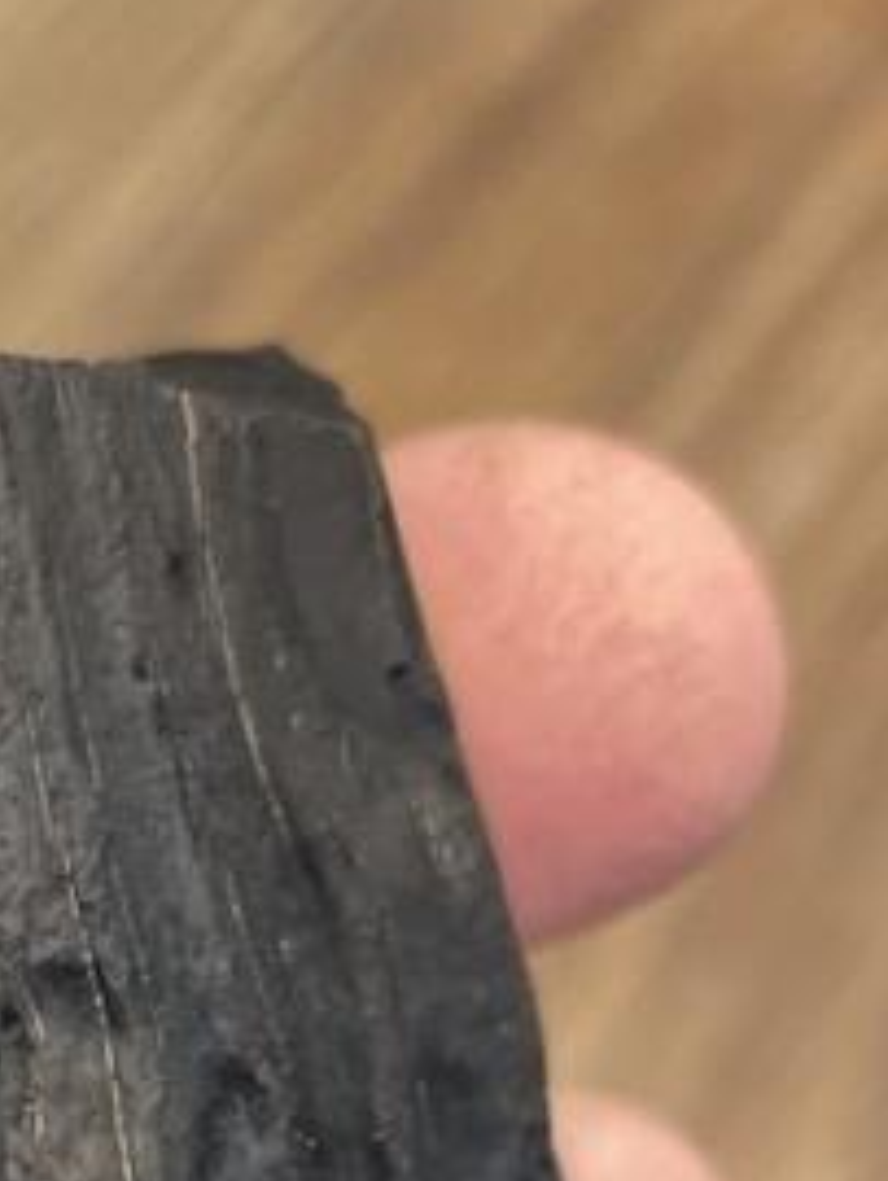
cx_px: -315
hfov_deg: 17.8
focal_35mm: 77
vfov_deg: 23.5
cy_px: 1360
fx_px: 2630
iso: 320
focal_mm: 4.2
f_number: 1.6
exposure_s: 1/50
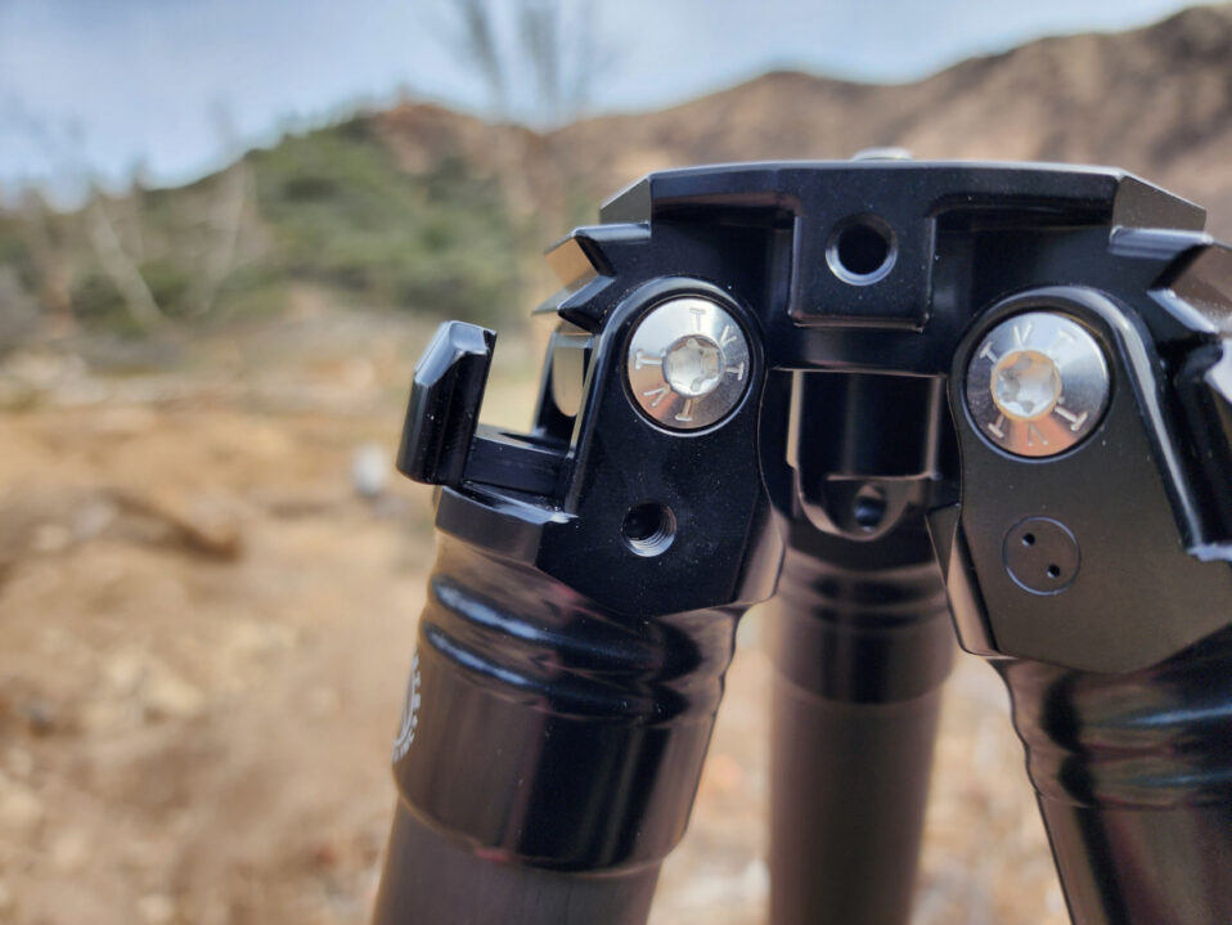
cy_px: 462
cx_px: 616
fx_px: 819
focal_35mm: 23
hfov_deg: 73.9
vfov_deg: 58.9
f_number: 1.8
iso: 12
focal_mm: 6.4
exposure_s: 1/396
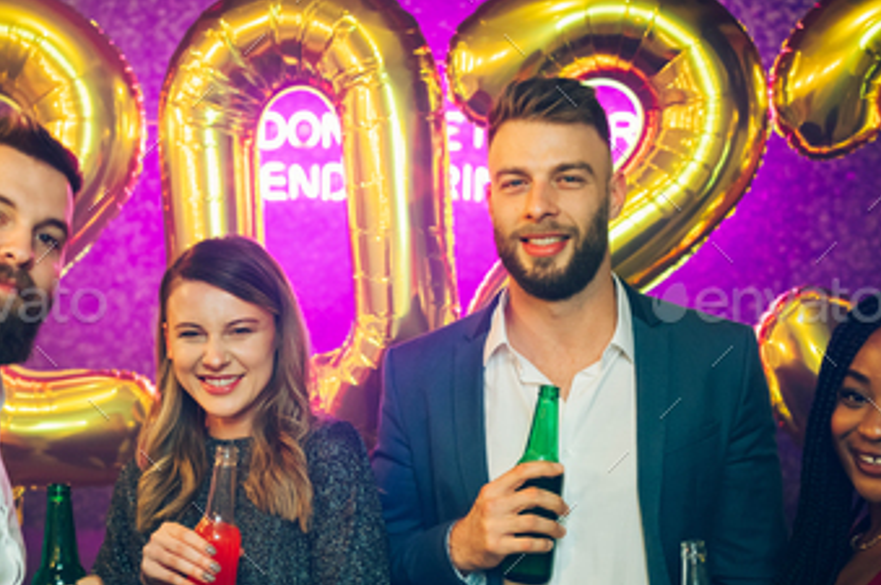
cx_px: 372
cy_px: 425
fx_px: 1491
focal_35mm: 61
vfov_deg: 22.0
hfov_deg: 32.9
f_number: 1.8
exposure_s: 1/125
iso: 640
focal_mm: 35
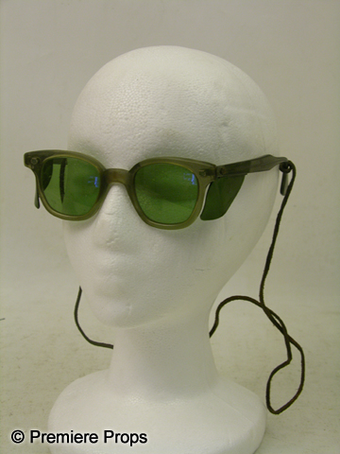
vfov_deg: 31.2
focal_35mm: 62
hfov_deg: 23.7
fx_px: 812
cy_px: 227
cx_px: 170
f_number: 4.5
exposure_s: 1/4
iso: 100
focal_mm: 15.7
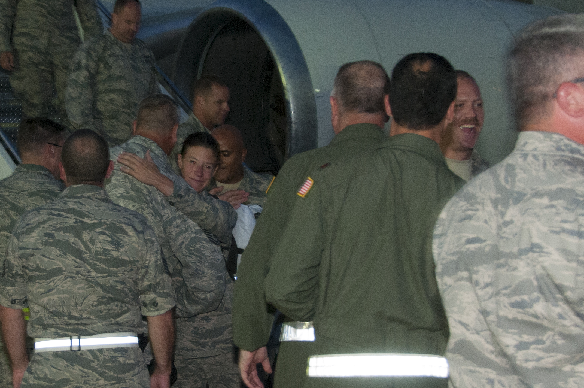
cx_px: 161
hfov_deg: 23.2
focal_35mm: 87
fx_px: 1410
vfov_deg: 15.7
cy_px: 216
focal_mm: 29
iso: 800
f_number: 5
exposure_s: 1/30
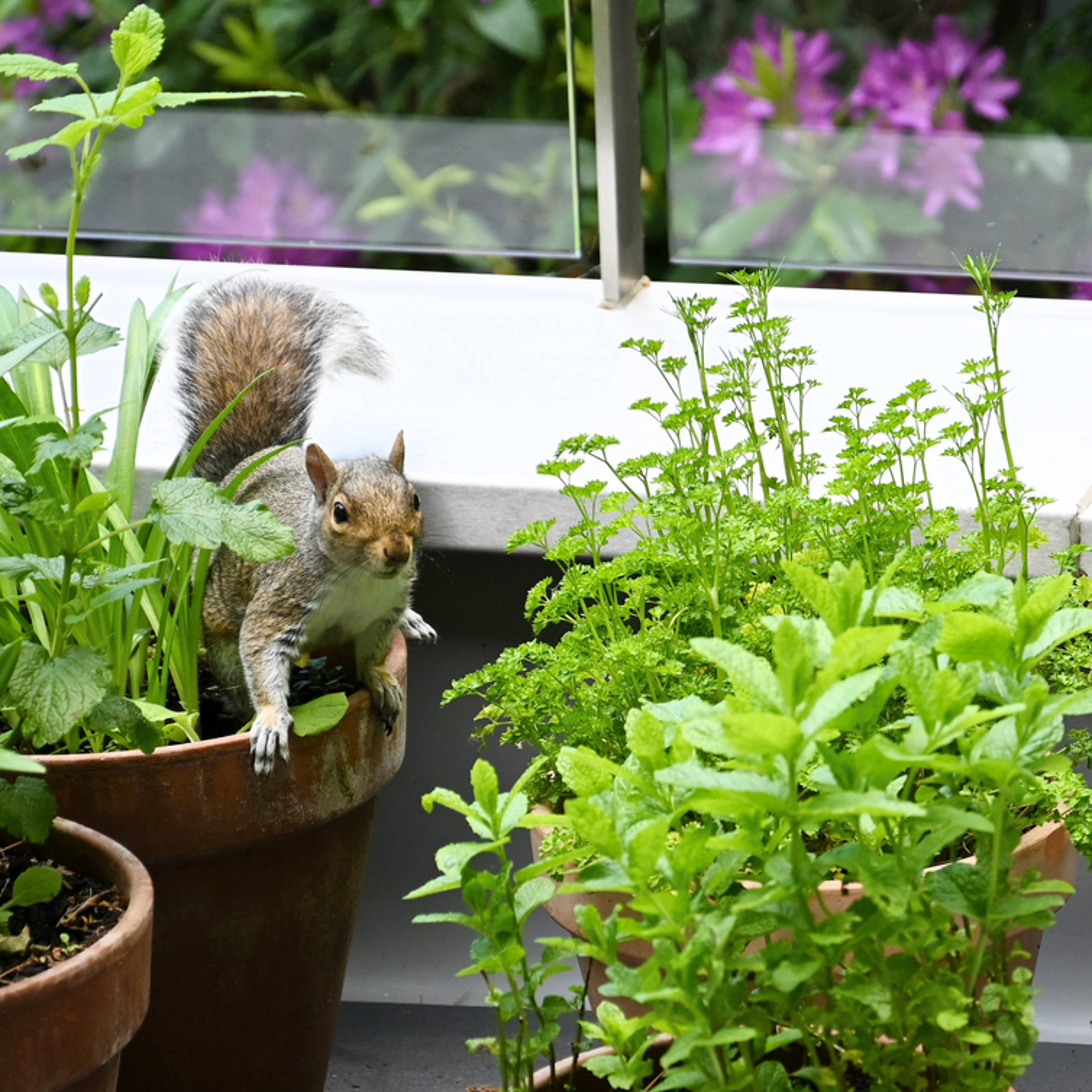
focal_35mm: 222
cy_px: 585
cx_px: 859
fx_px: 7923
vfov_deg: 7.9
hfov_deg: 7.9
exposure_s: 1/250
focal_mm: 105
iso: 400
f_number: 5.6
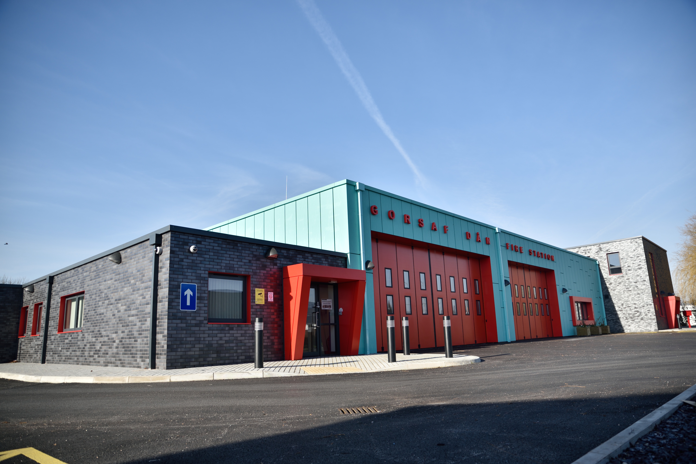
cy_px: 232
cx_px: 348
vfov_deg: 53.2
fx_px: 464
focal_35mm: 24
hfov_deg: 73.7
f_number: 2.8
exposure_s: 1/2000
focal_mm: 24
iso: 100
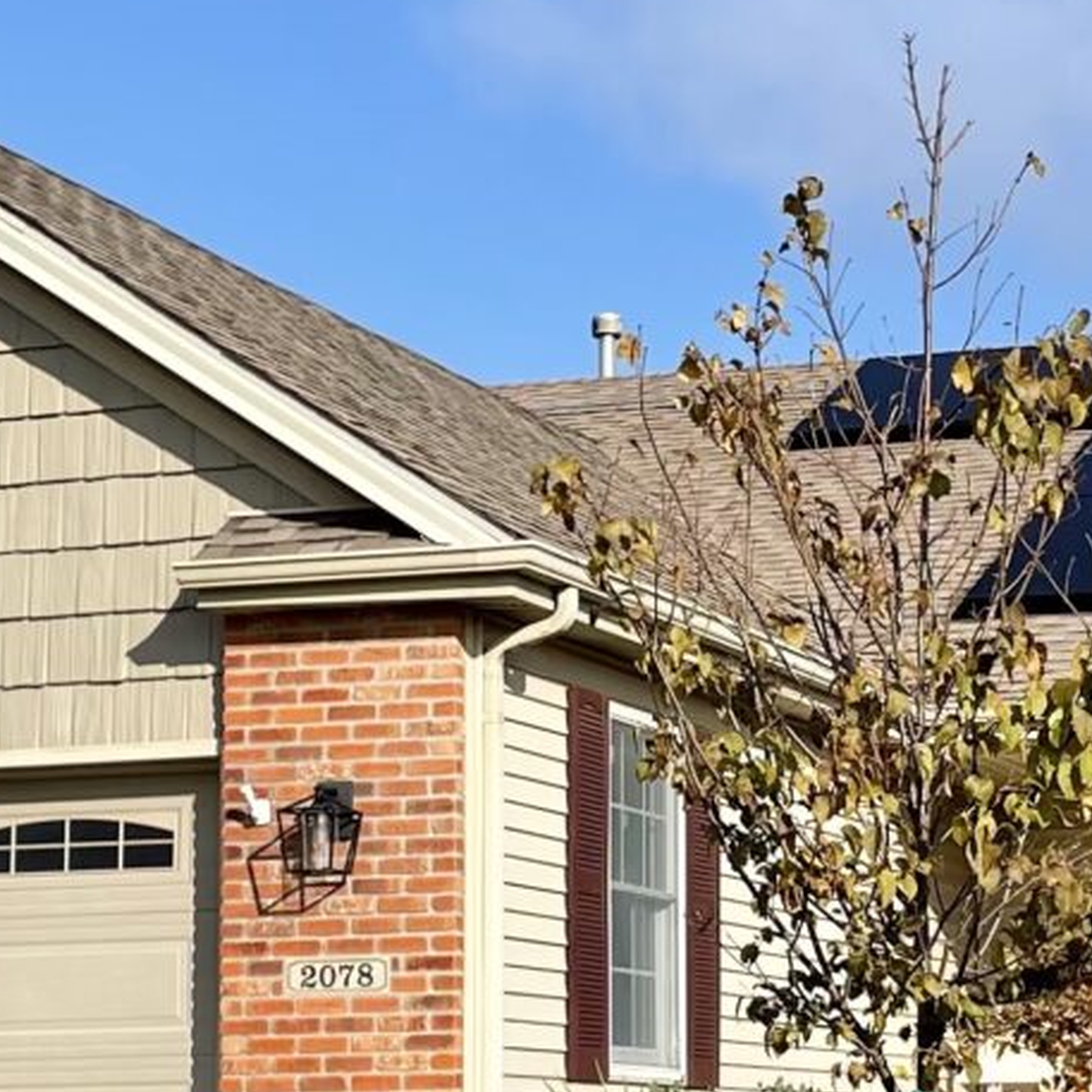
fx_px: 3676
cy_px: 846
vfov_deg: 16.8
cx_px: 925
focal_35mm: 103
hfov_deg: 16.7
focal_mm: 4.2
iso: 32
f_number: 1.6
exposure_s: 1/4000
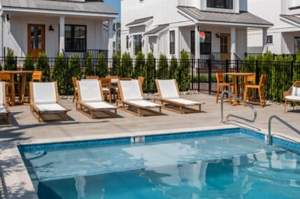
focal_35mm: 45
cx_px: 164
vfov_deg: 29.8
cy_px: 84
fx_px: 375
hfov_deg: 43.6
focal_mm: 21.3
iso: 160
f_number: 9
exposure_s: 1/640
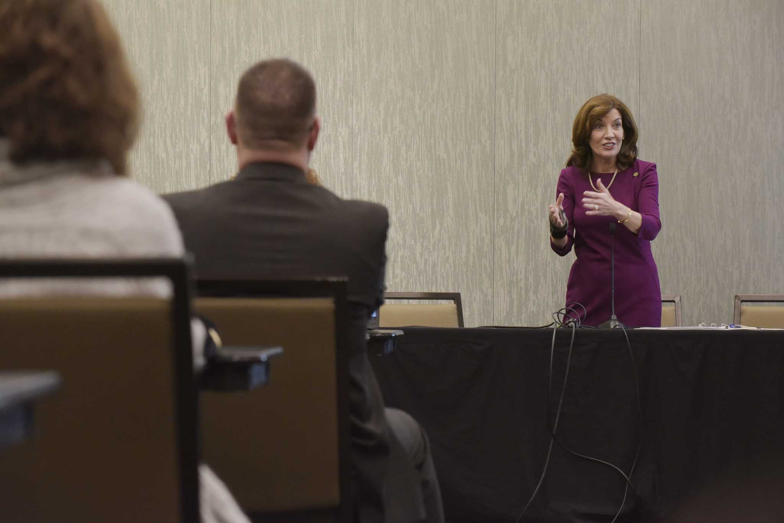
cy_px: 262
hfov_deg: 14.6
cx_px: 392
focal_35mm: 140
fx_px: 3050
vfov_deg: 9.8
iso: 2500
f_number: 4
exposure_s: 1/60
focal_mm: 140
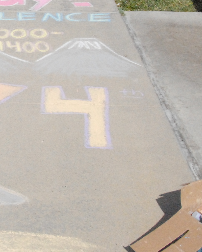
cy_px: 53
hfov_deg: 16.0
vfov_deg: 21.7
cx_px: -111
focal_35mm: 87
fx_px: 650
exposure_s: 1/1600
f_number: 20
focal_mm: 24
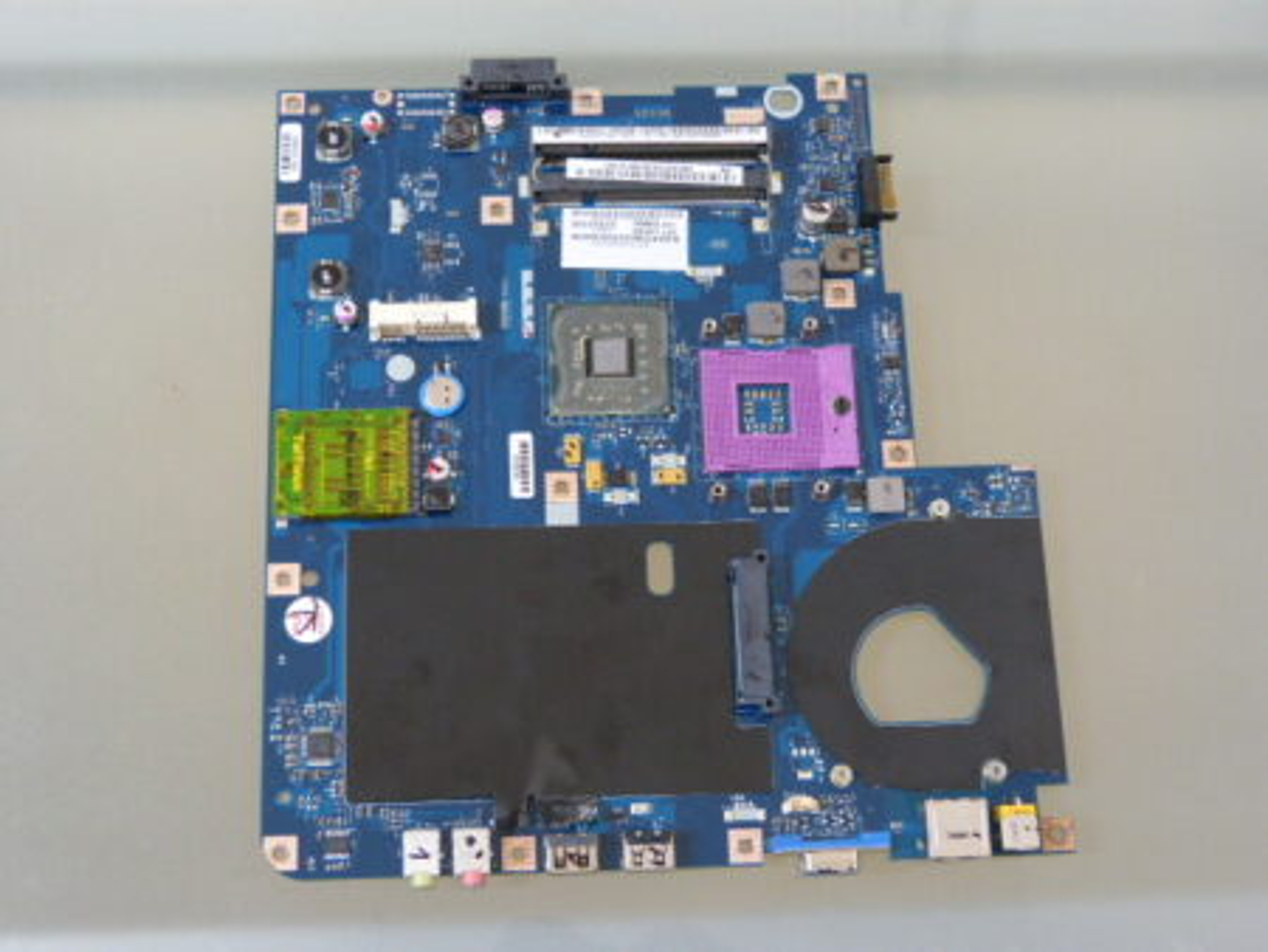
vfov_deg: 31.5
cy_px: 476
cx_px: 634
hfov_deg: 41.2
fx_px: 1686
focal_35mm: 46
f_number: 3.2
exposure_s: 1/13
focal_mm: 8.3
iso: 400
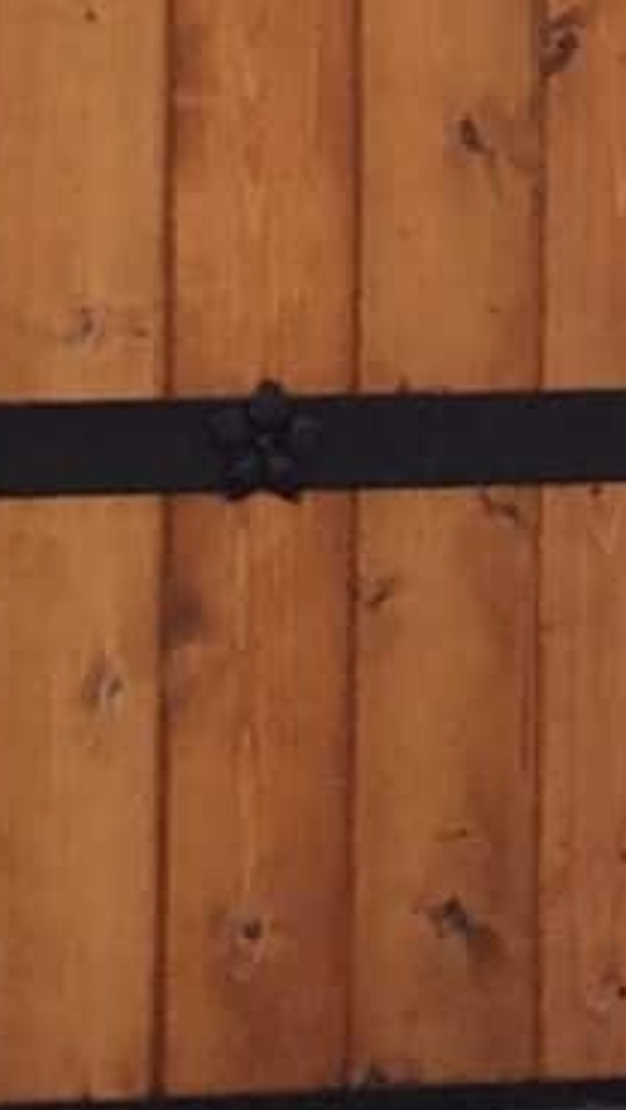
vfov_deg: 8.5
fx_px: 7336
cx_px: 1261
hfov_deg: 4.8
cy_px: -469
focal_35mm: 249
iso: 32
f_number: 2.4
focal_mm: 3.3
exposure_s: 1/578
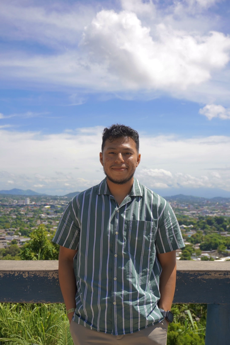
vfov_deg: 47.9
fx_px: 387
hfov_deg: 33.1
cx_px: 115
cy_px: 172
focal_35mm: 40
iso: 100
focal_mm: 27
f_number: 5.6
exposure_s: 1/640
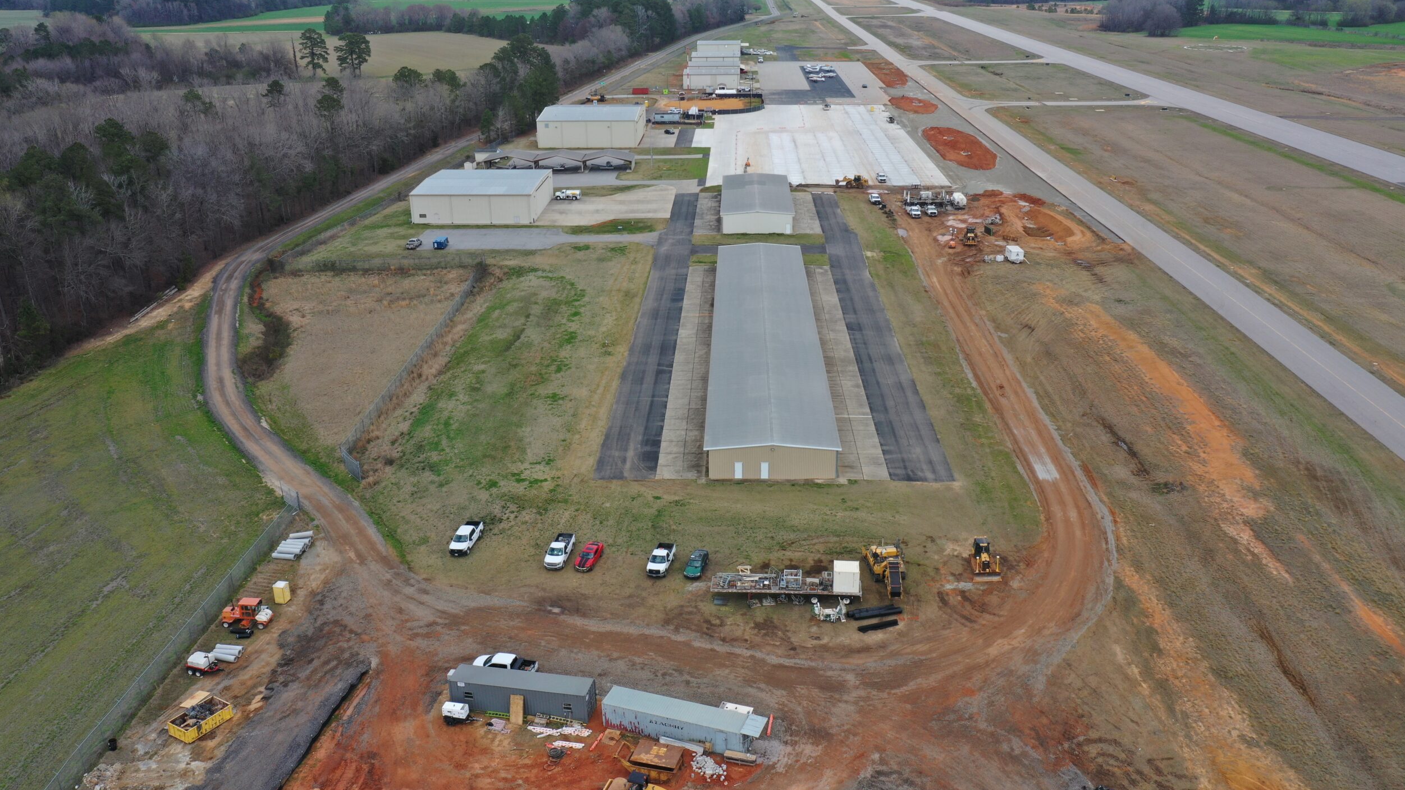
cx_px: 710
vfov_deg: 38.9
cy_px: 401
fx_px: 1118
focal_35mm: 30
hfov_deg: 64.3
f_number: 5.6
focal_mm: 10.26
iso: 100
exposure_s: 1/320
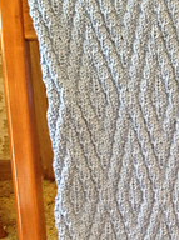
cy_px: 246
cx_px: 213
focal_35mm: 91
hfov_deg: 15.6
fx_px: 630
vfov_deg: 20.8
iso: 160
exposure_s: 1/15
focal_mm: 4.28
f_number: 2.4
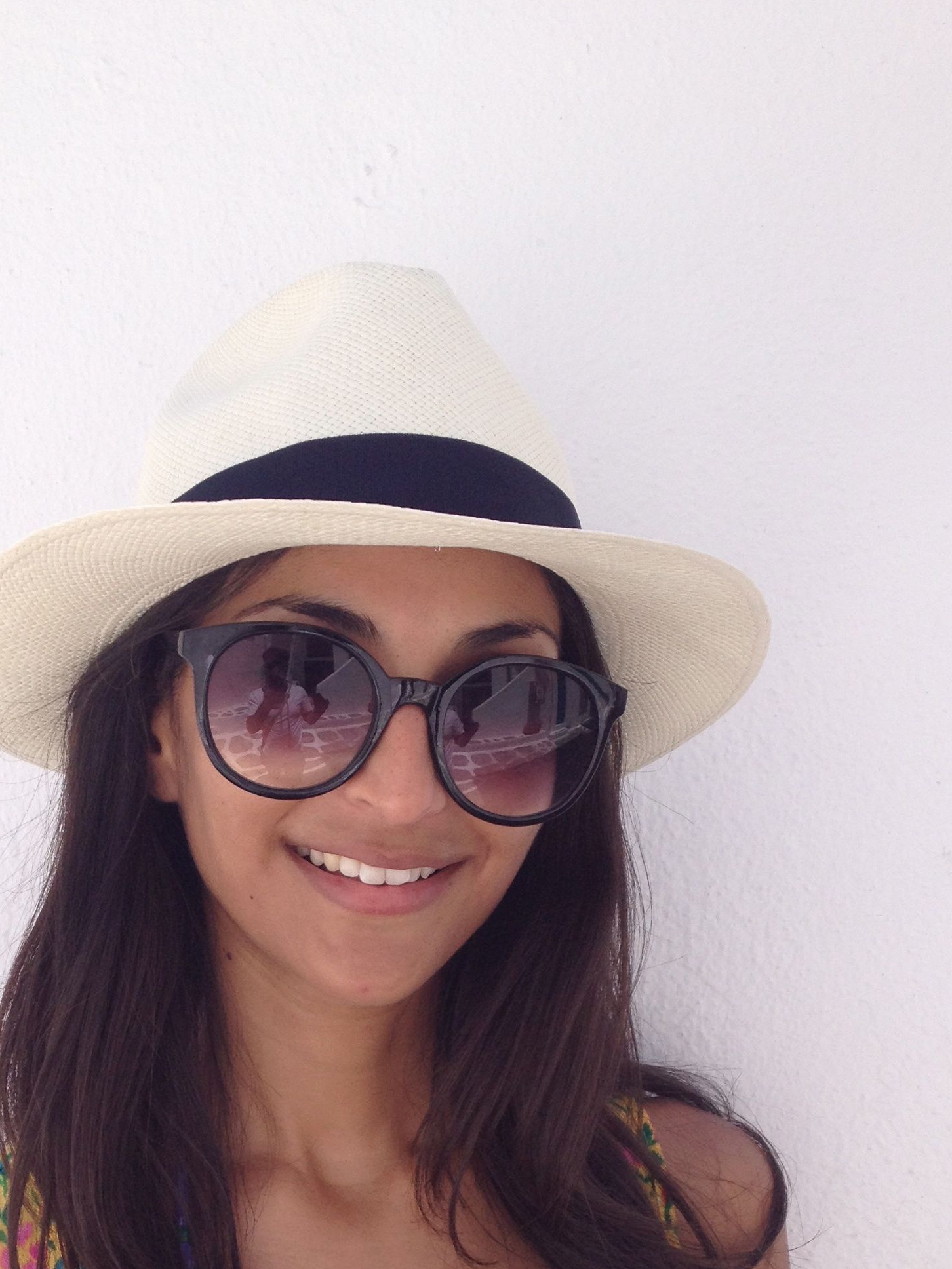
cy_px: 1035
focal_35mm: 59
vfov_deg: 31.7
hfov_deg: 24.7
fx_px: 2163
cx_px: 338
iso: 50
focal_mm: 4.28
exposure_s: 1/1151
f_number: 2.4
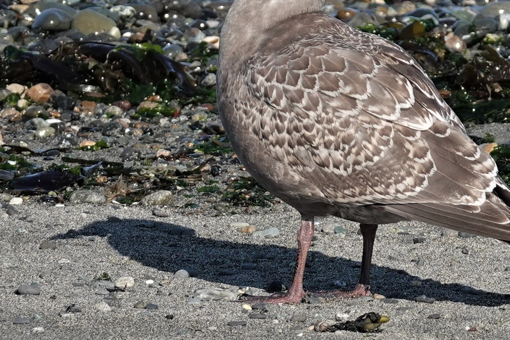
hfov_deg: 1.9
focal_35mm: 1086
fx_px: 15380
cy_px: 114
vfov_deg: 1.3
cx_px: 348
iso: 250
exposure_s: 1/2000
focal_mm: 220
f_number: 4
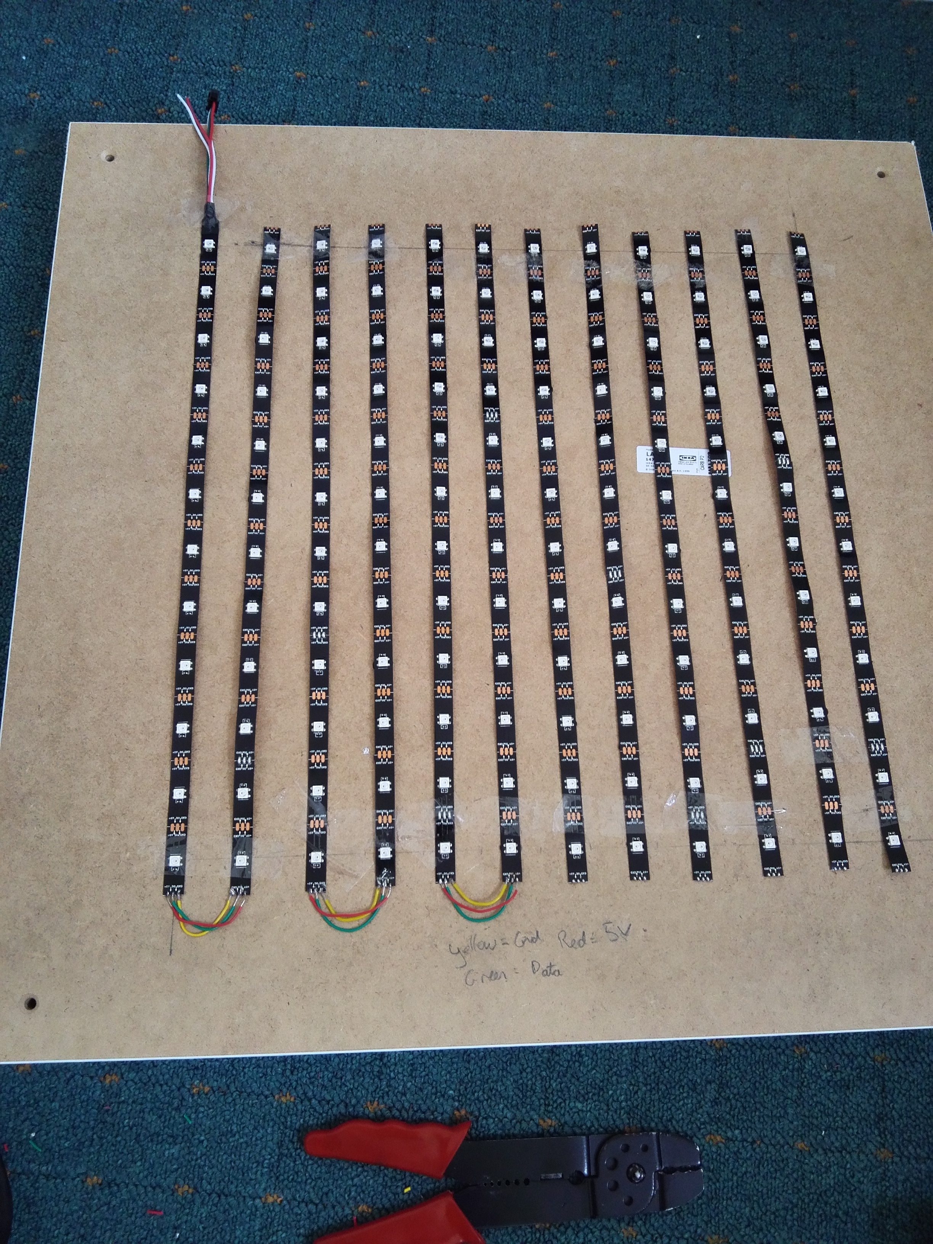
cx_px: 466
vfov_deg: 61.7
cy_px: 622
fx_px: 1042
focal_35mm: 29
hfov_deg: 48.2
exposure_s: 1/100
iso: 160
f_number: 2
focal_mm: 3.8
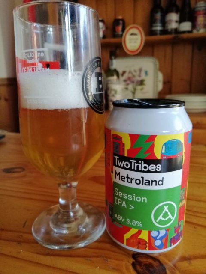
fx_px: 214
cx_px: 103
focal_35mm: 27
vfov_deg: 65.3
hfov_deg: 51.4
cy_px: 137
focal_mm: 3.95
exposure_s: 1/100
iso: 250
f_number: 1.8
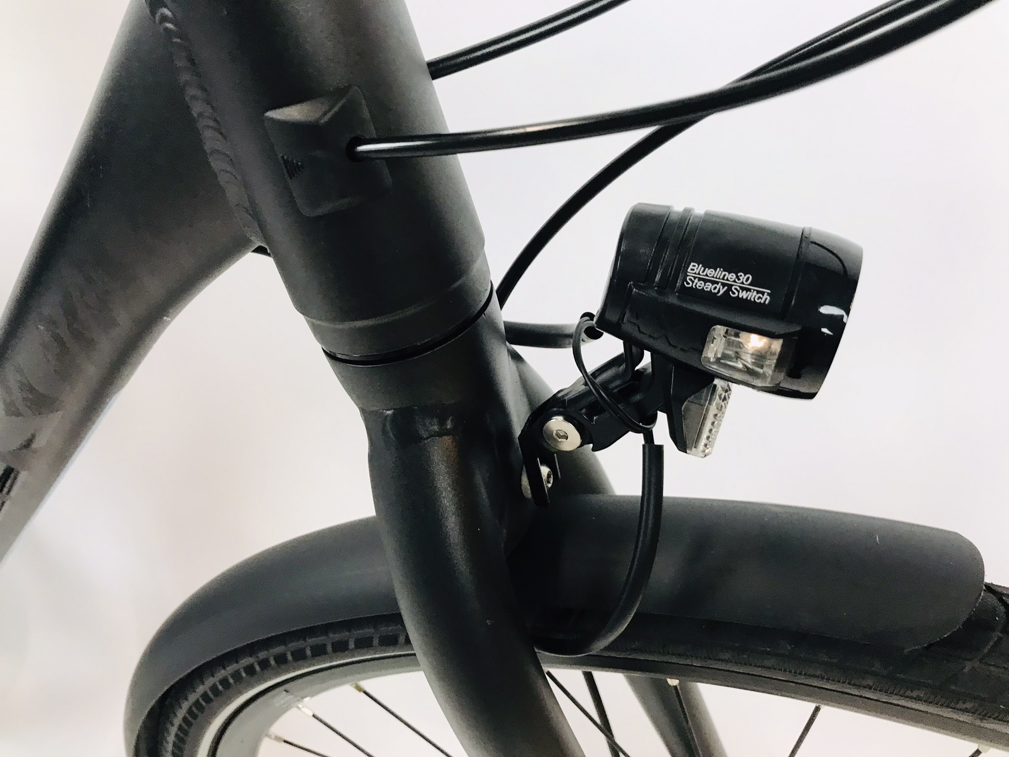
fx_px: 816
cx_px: 504
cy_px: 378
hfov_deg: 63.4
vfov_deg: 49.7
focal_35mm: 28
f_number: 1.8
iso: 40
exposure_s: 1/25
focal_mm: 3.99
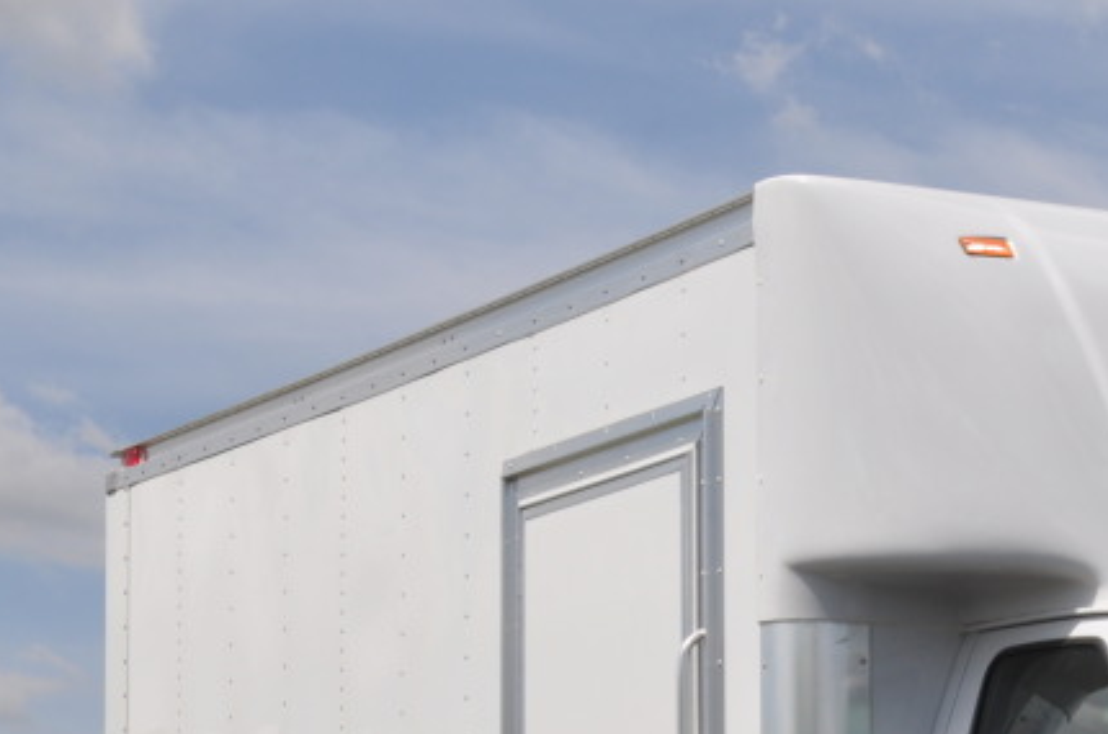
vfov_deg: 9.4
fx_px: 4393
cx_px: 1123
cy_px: 852
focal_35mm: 143
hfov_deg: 14.1
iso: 200
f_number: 14
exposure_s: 1/200
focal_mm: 40
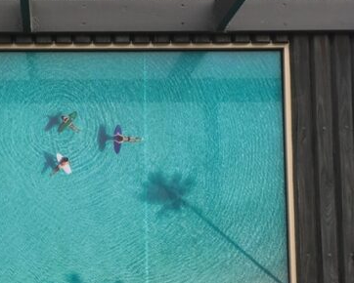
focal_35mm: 80
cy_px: 181
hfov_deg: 23.3
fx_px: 839
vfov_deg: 19.2
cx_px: 41
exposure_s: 1/314
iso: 25
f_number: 2.2
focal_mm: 4.15
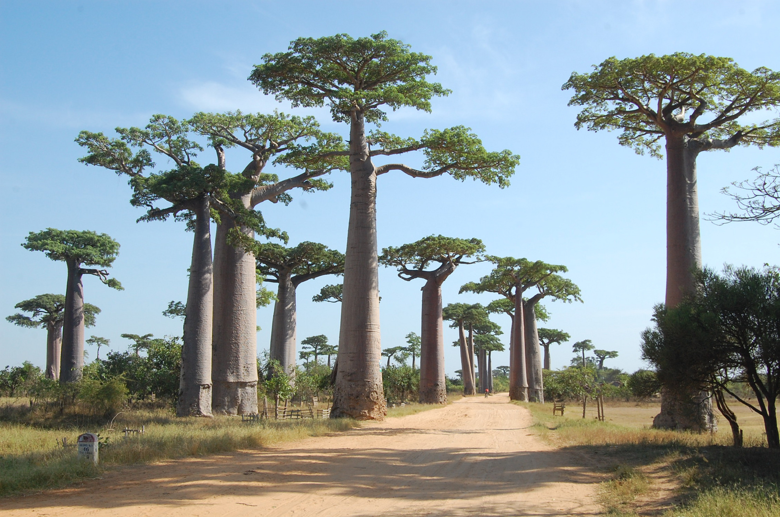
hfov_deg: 46.5
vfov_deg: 31.8
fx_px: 908
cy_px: 258
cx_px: 390
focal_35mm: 42
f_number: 10
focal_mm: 28
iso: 400
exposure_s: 1/400
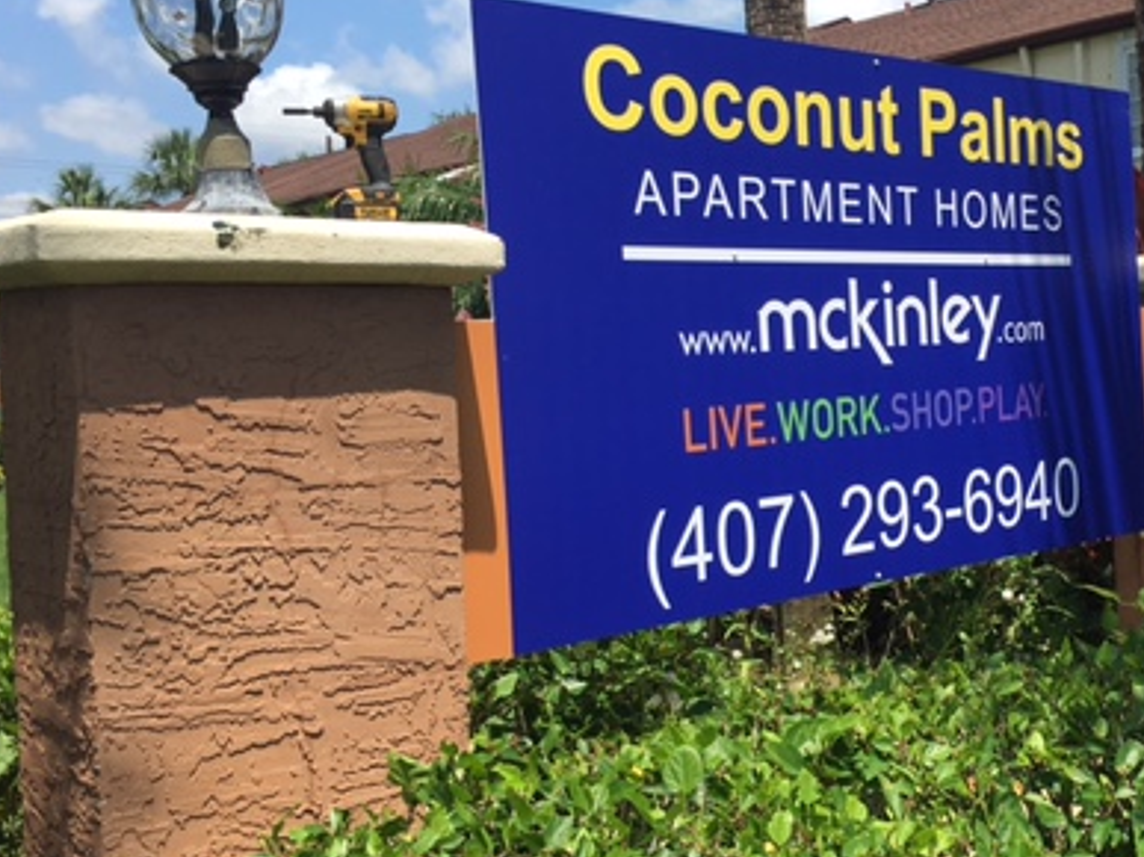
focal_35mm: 48
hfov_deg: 38.3
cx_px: 905
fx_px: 1586
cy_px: 417
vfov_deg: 30.2
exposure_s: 1/1374
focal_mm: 4.15
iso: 25
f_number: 2.2
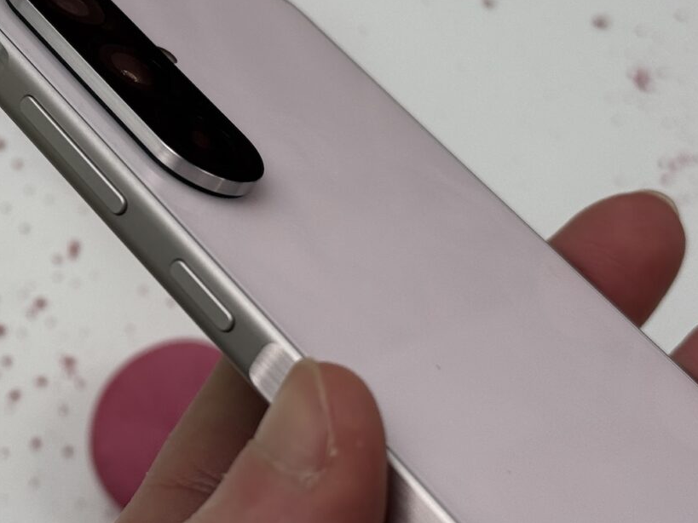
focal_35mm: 90
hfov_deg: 21.6
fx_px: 1815
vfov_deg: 16.4
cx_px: 188
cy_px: 172
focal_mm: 6.76
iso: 80
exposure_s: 1/1330
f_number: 1.78
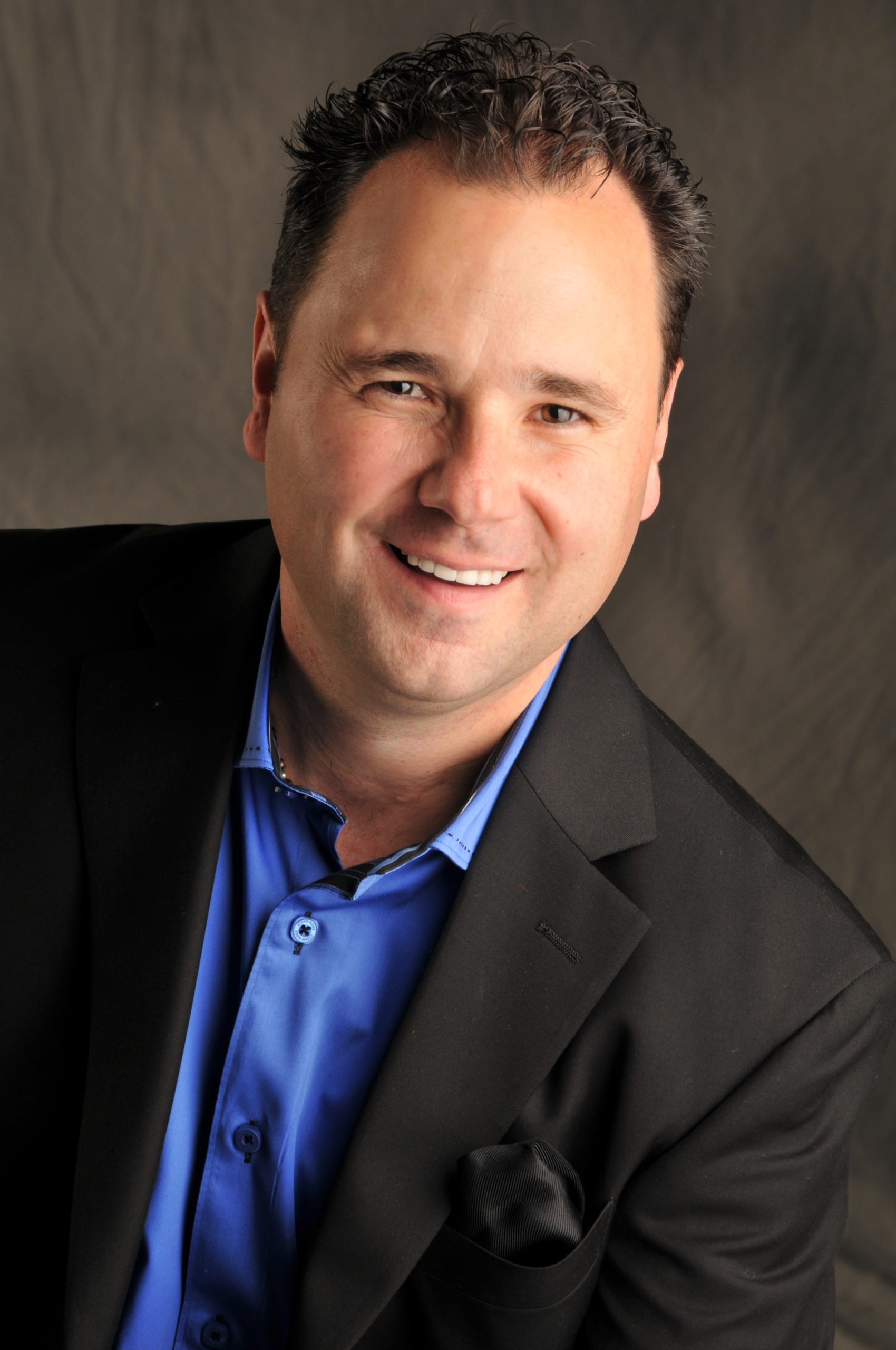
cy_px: 675
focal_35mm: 142
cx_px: 448
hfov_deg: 9.6
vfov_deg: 14.4
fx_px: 5334
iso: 200
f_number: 10
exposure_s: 1/125
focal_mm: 95
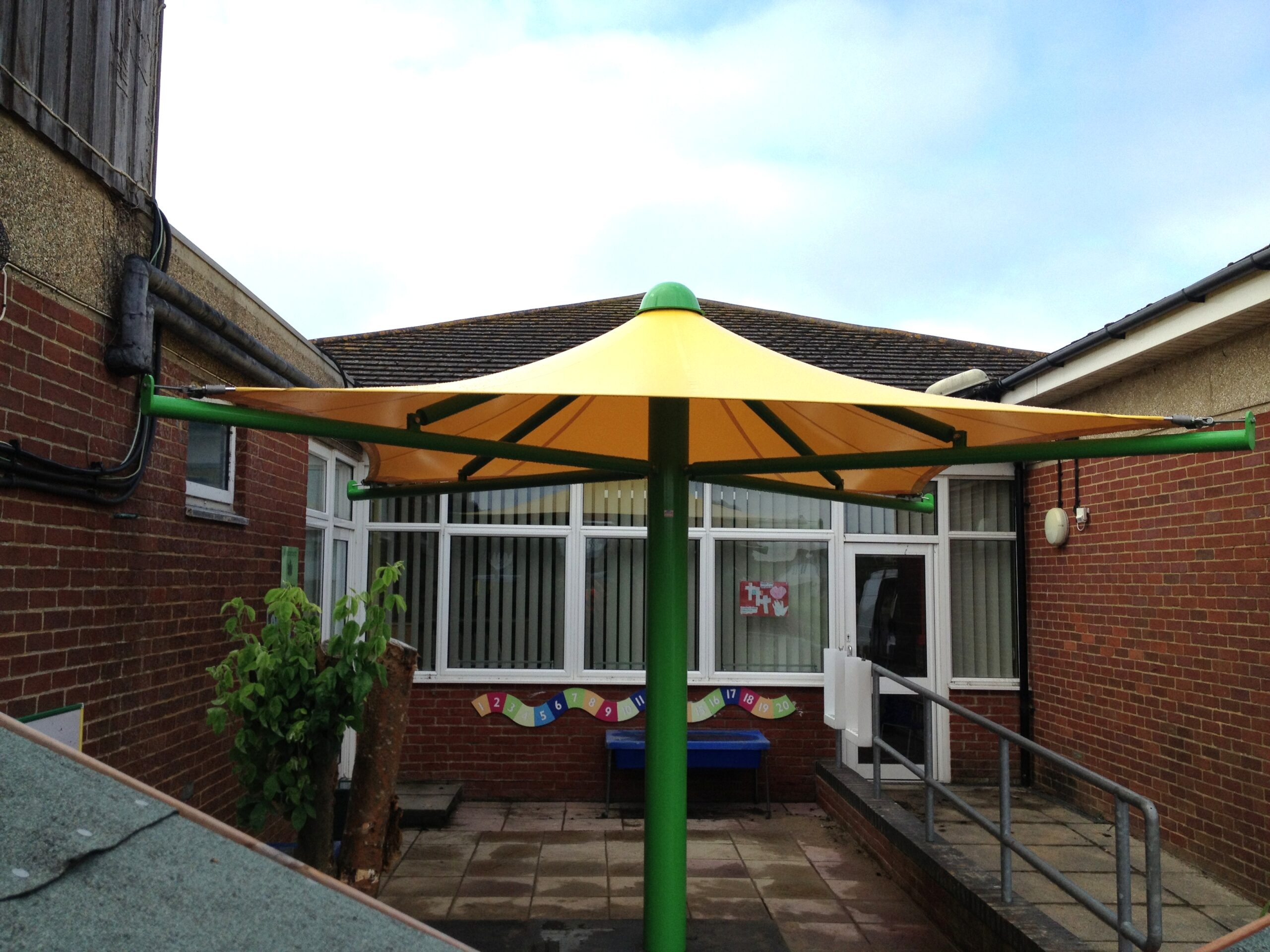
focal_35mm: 35
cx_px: 635
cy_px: 476
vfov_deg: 40.7
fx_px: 1284
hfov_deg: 52.6
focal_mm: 4.28
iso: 50
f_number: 2.4
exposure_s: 1/1126
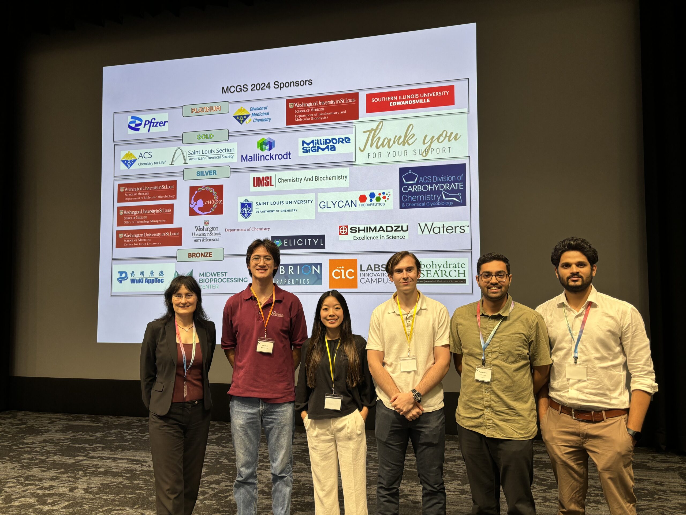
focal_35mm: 26
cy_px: 258
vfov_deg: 53.1
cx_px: 343
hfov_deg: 67.3
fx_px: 515
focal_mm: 5.96
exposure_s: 1/60
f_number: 1.6
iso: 100
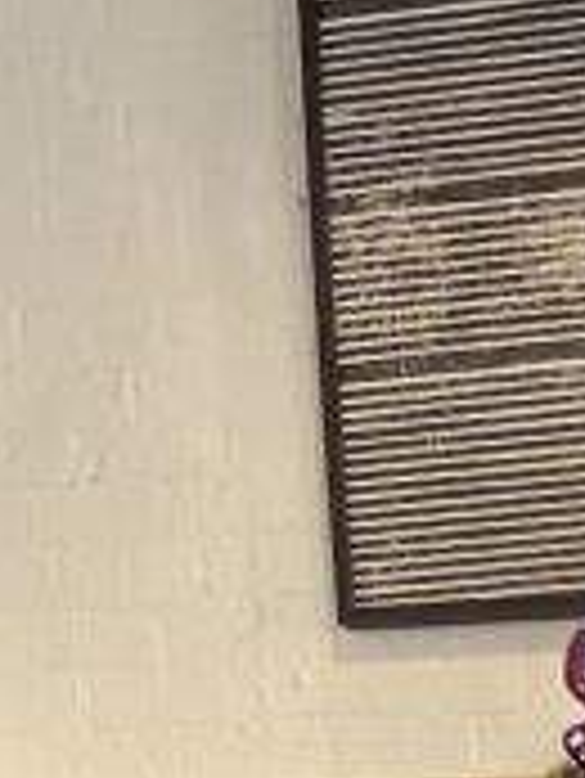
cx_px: 754
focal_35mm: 135
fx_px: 3038
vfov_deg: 11.6
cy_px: 1947
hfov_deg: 10.8
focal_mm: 4.25
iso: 160
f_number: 1.8
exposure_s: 1/50
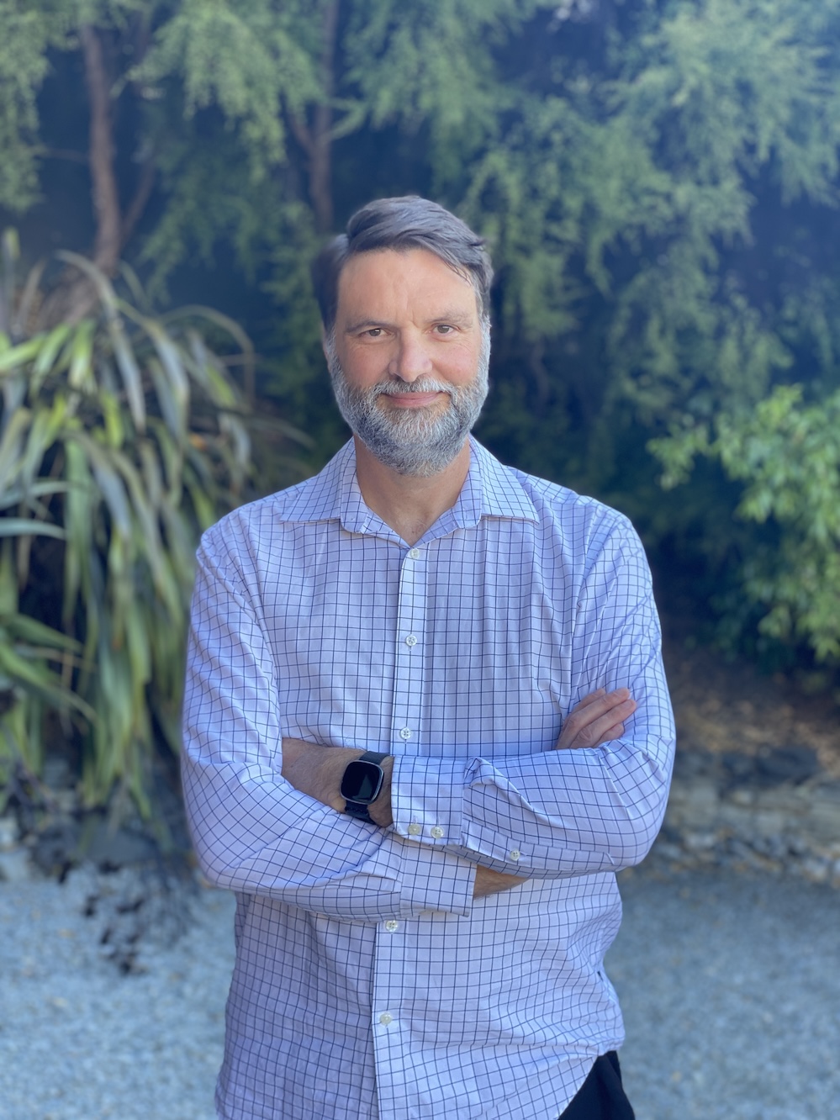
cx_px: 420
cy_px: 560
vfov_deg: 36.8
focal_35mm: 52
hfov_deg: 28.0
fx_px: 1682
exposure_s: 1/122
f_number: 2
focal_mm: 6
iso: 40
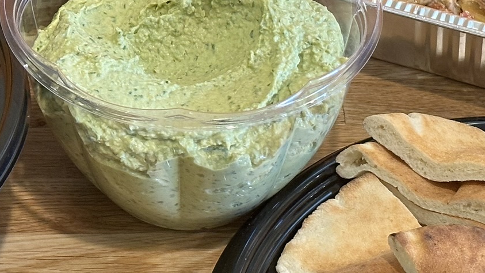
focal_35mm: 127
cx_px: 222
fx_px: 1633
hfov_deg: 16.9
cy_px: -58
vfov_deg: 9.4
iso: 250
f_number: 1.78
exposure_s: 1/60
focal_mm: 6.86
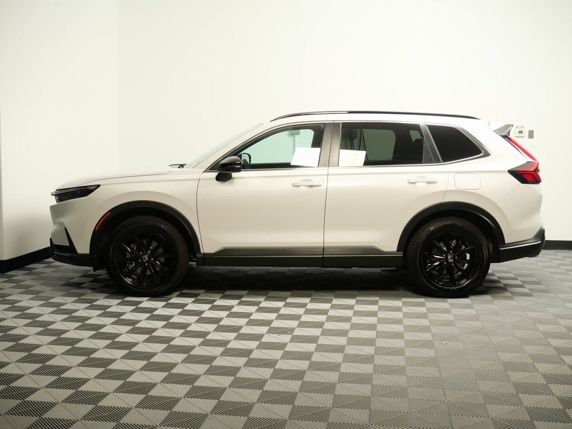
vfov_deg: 36.0
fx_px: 661
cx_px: 286
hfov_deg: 46.8
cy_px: 214
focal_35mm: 40
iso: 250
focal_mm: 20
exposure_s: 1/200
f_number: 5.6
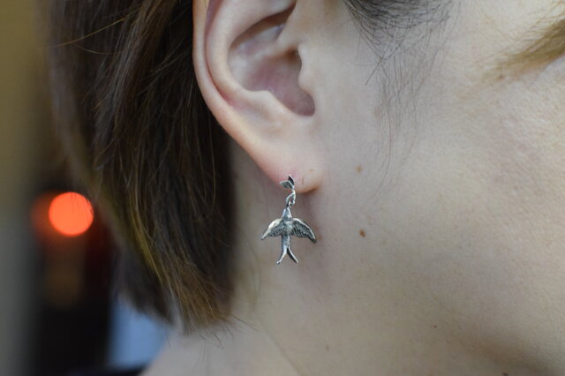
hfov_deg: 37.9
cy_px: 188
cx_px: 282
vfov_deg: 25.7
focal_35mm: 52
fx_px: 823
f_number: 3.2
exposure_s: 1/125
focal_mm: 35
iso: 3200
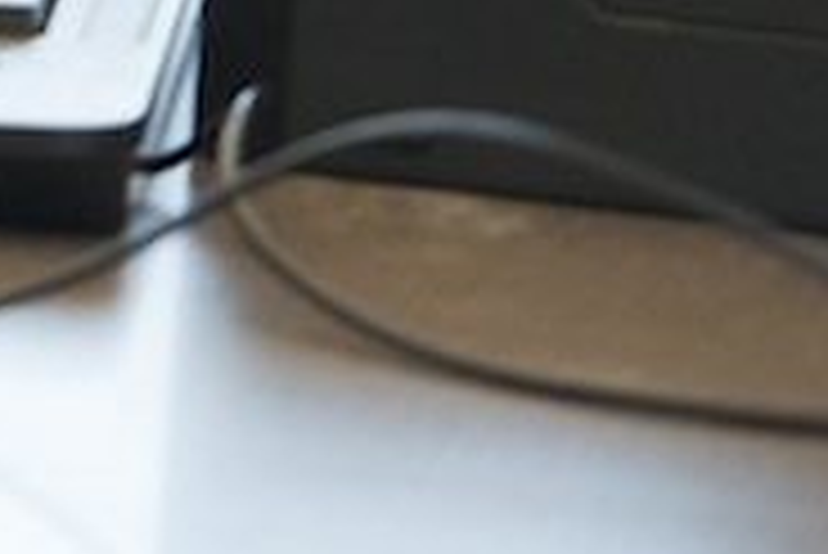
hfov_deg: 2.1
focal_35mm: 972
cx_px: -1251
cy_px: -1329
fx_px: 22373
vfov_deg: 1.4
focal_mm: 140
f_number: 2.8
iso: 500
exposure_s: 1/160
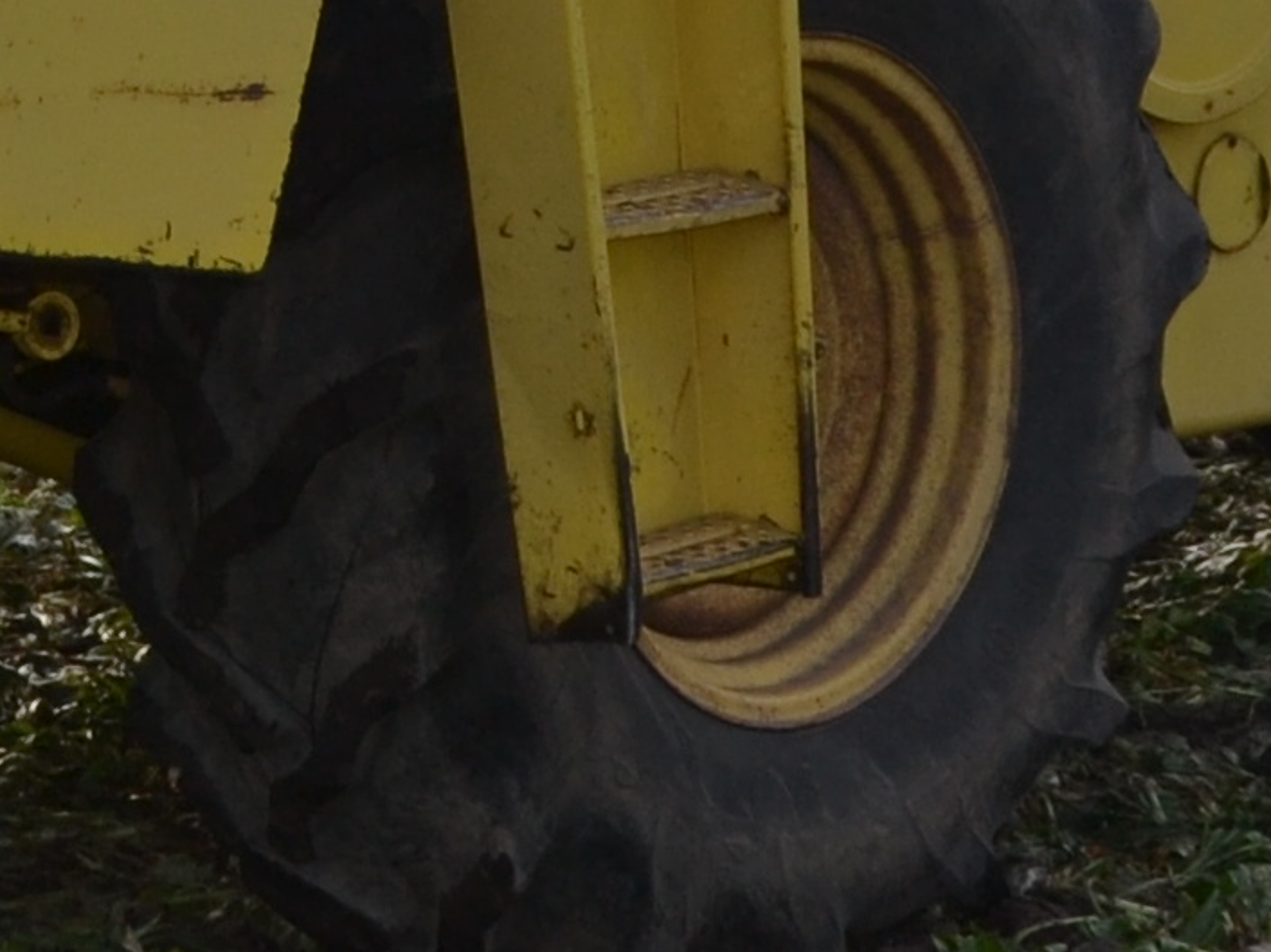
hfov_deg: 8.7
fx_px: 8295
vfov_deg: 6.4
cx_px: -144
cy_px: -900
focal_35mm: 226
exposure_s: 1/200
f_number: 8
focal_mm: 24
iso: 100
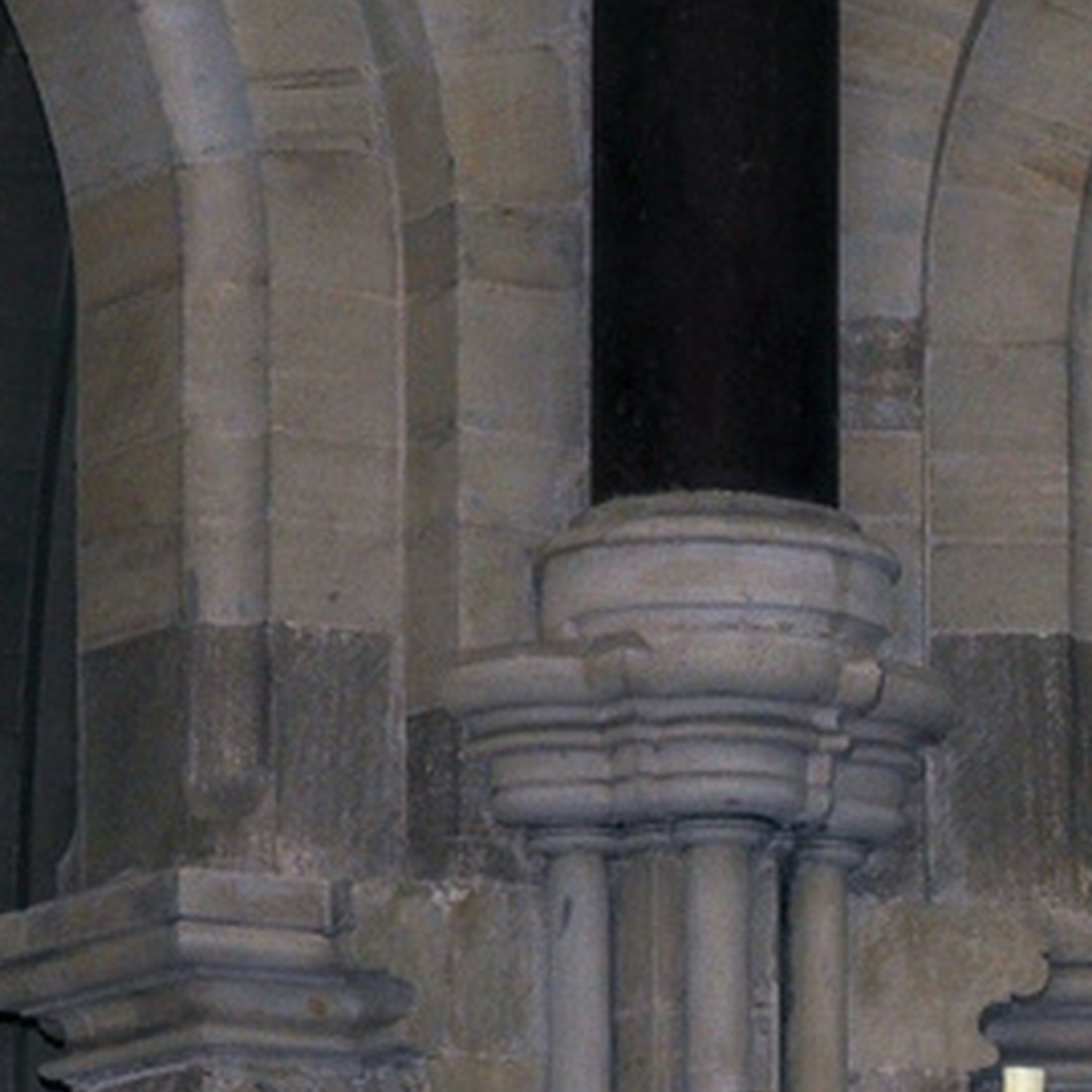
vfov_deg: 8.6
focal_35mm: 200
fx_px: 7138
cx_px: 1583
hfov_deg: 8.6
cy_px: 1603
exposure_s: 1/60
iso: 200
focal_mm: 26
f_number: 4
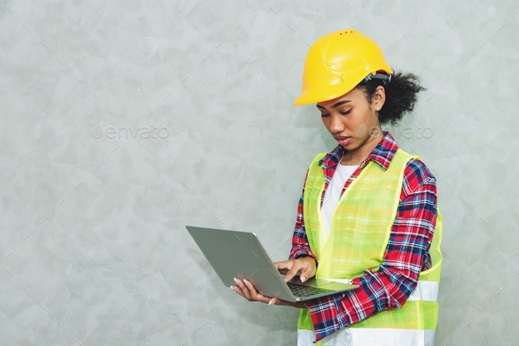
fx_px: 692
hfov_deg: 41.1
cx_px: 260
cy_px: 173
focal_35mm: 48
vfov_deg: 28.1
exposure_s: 1/200
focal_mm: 48
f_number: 5.6
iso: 250
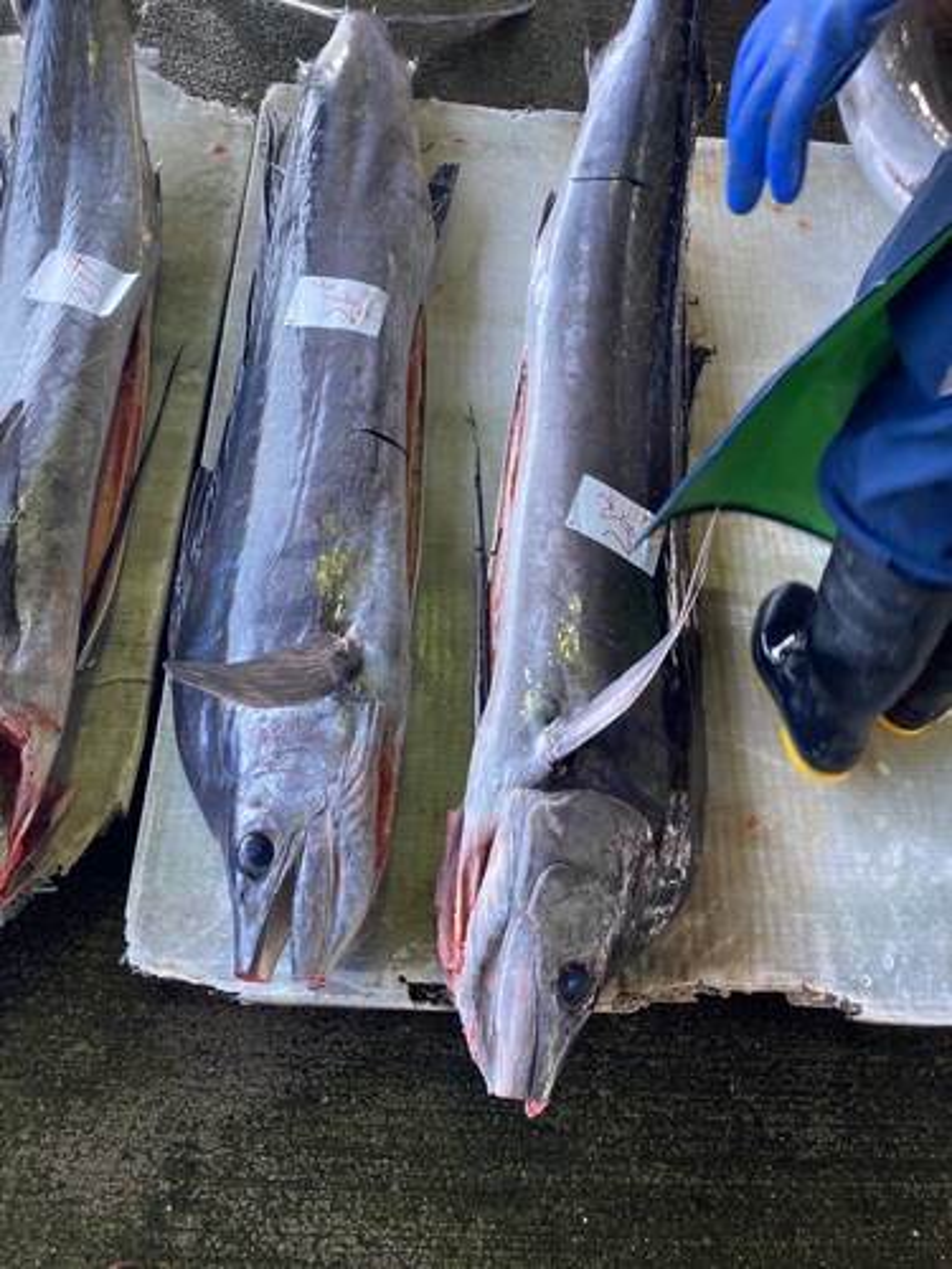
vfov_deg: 63.4
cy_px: 634
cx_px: 476
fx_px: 1027
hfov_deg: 49.7
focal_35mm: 28
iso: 50
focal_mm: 3.99
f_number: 1.8
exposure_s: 1/60
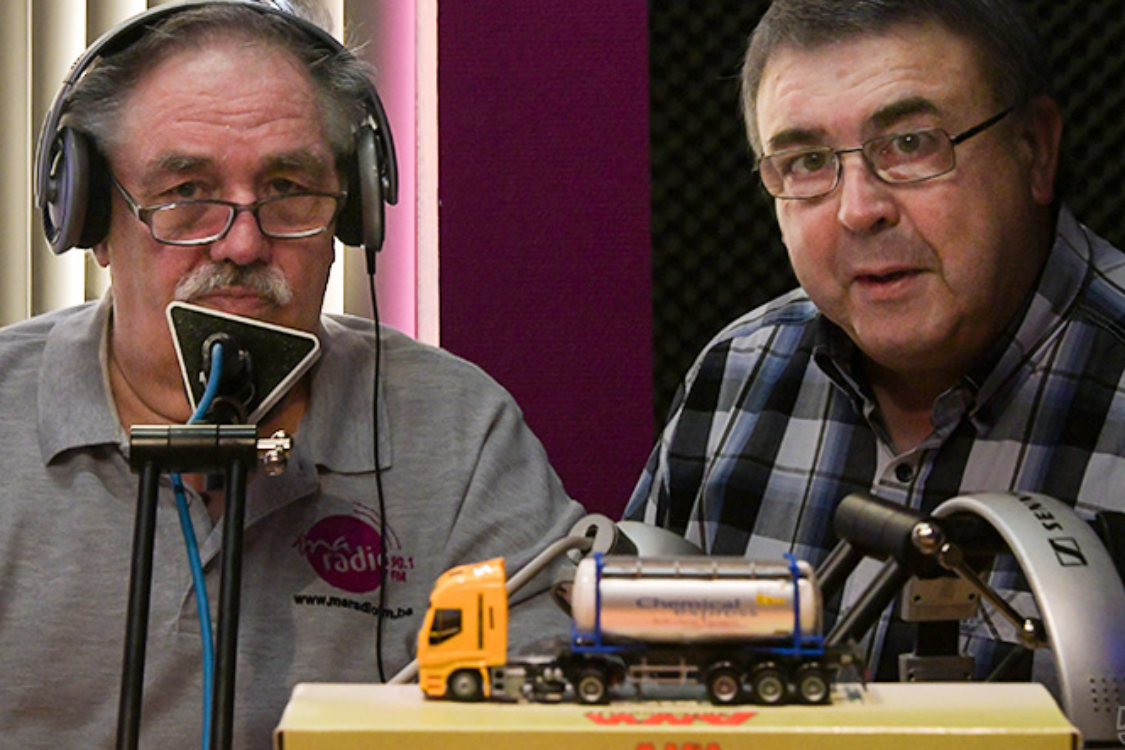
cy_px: 326
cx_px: 574
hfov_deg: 21.0
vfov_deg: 14.1
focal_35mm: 97
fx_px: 3030
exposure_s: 1/80
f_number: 16
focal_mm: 78
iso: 4000
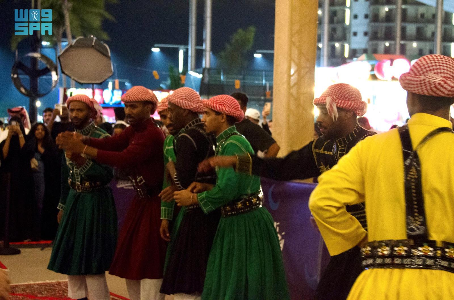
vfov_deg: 18.1
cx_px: 227
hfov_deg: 27.1
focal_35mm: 75
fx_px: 944
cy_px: 150
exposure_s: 1/100
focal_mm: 50
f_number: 5
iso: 3200
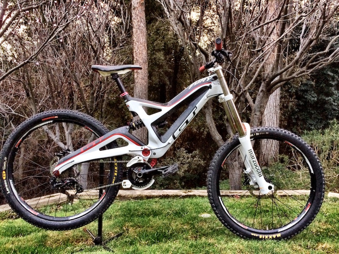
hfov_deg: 60.0
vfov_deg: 46.8
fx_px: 294
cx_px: 170
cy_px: 127
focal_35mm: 30
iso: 320
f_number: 2.2
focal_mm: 4.12
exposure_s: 1/24
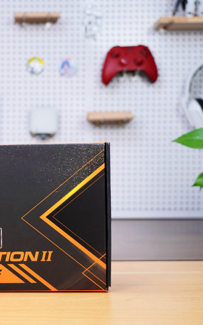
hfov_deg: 17.2
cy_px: 163
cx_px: 3
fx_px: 655
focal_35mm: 74
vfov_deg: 27.9
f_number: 4
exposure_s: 1/100
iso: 640
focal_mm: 48
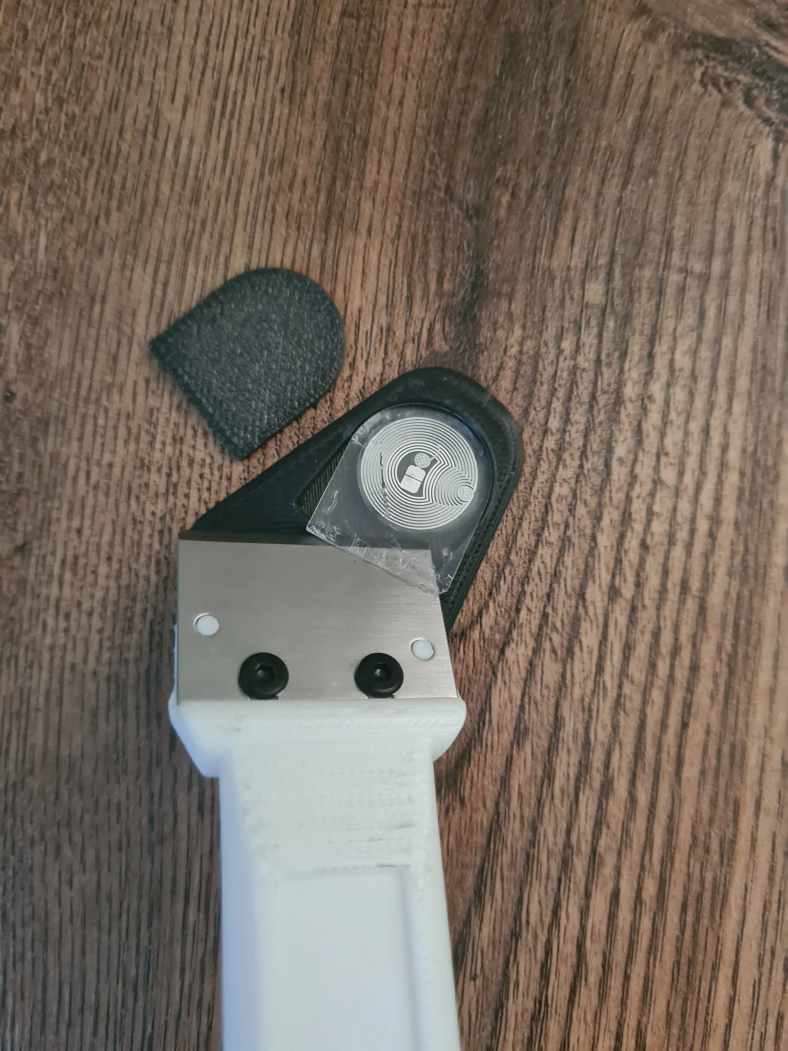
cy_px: 526
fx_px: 789
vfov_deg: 67.3
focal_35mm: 26
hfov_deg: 53.1
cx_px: 394
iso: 640
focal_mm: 5.4
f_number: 1.8
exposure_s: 1/33
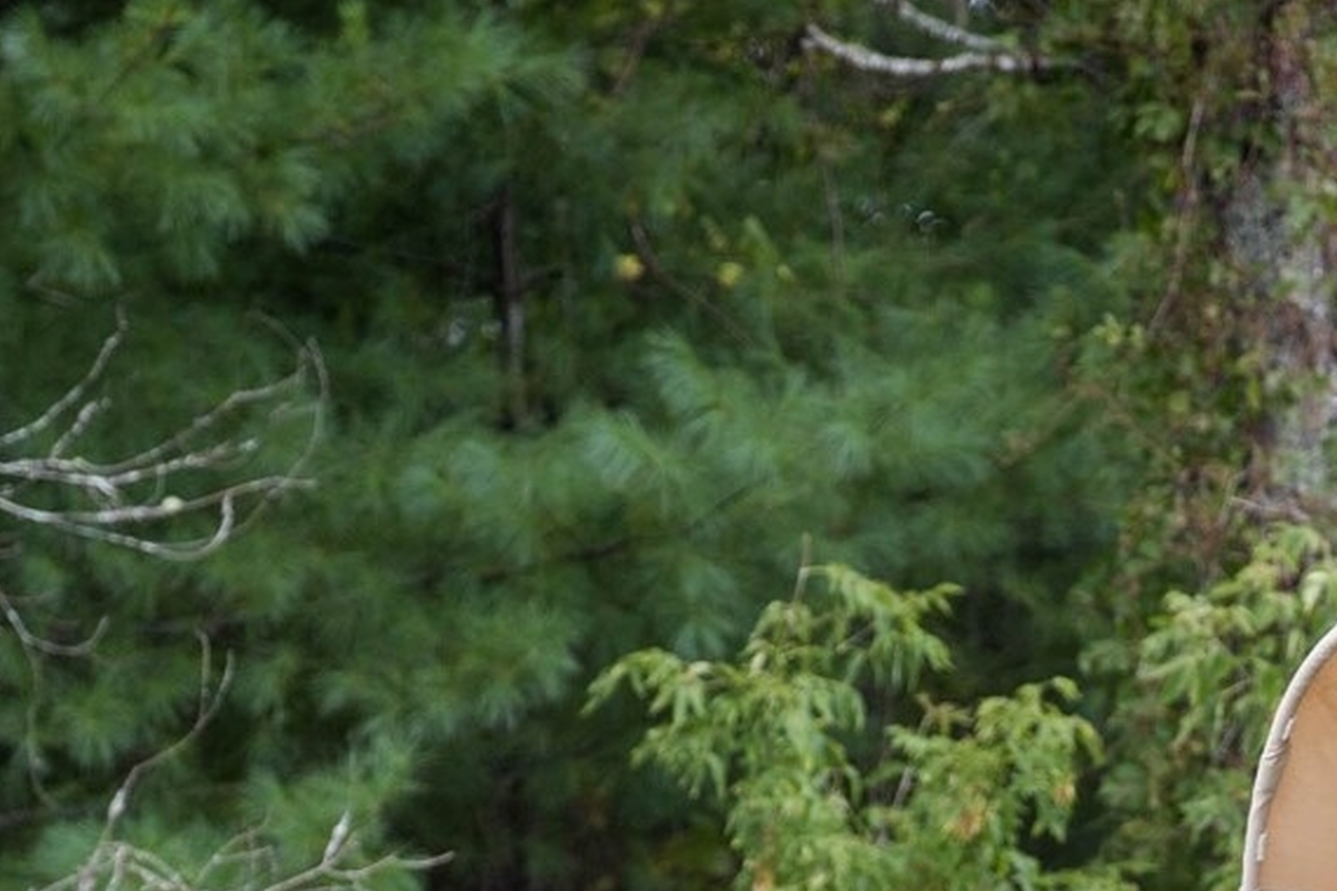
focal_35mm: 596
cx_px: 1016
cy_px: 1335
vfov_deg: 2.3
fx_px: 22133
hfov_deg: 3.5
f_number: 2.8
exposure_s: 1/1000
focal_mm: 170
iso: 400
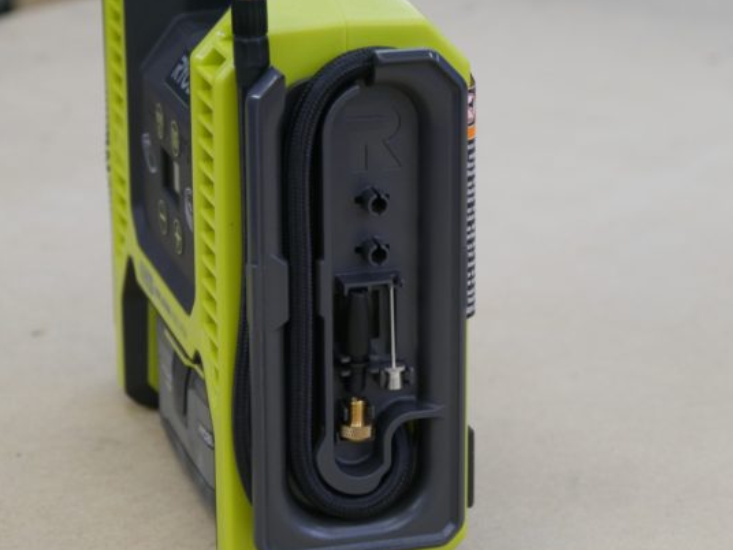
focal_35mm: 115
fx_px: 2435
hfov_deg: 17.1
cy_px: 279
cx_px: 379
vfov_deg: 12.9
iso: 1600
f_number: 5.1
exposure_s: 1/125
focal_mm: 55
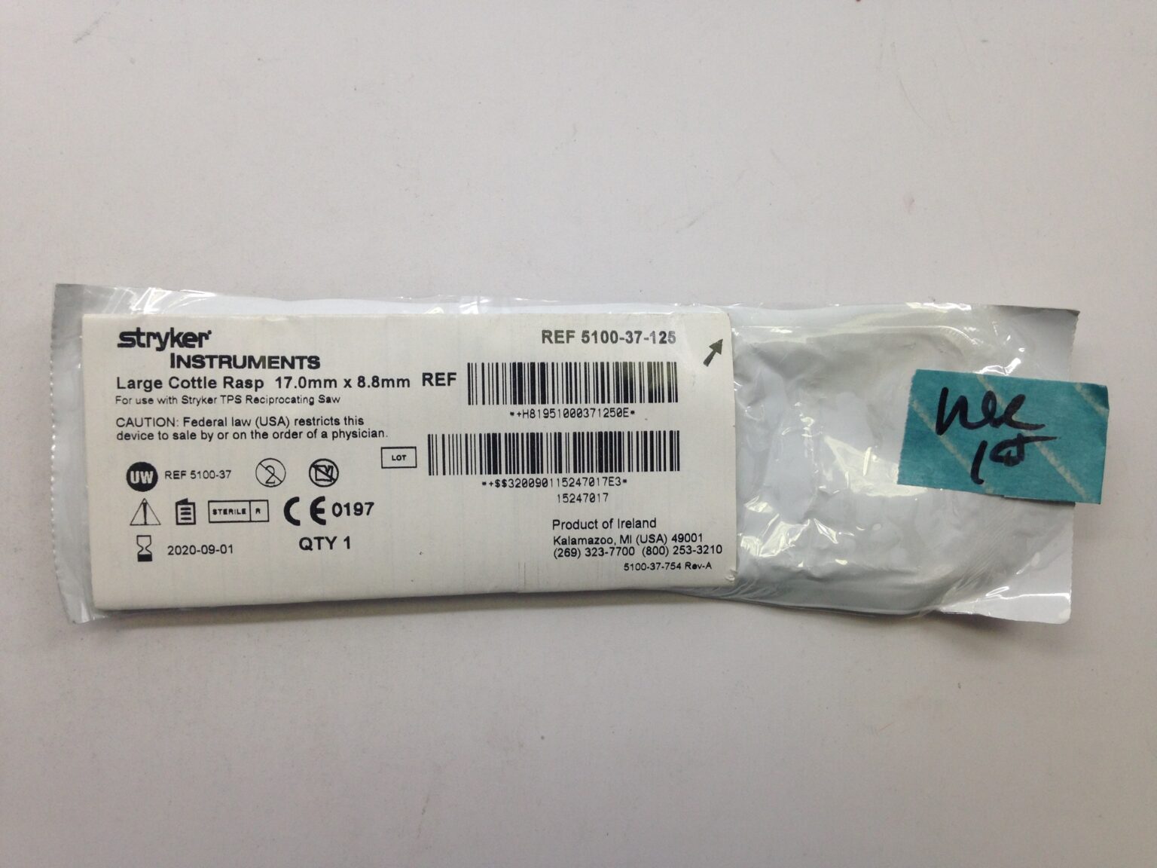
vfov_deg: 42.9
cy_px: 434
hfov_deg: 55.4
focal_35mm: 33
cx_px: 578
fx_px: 1103
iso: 64
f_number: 2.4
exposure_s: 1/60
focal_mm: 4.12
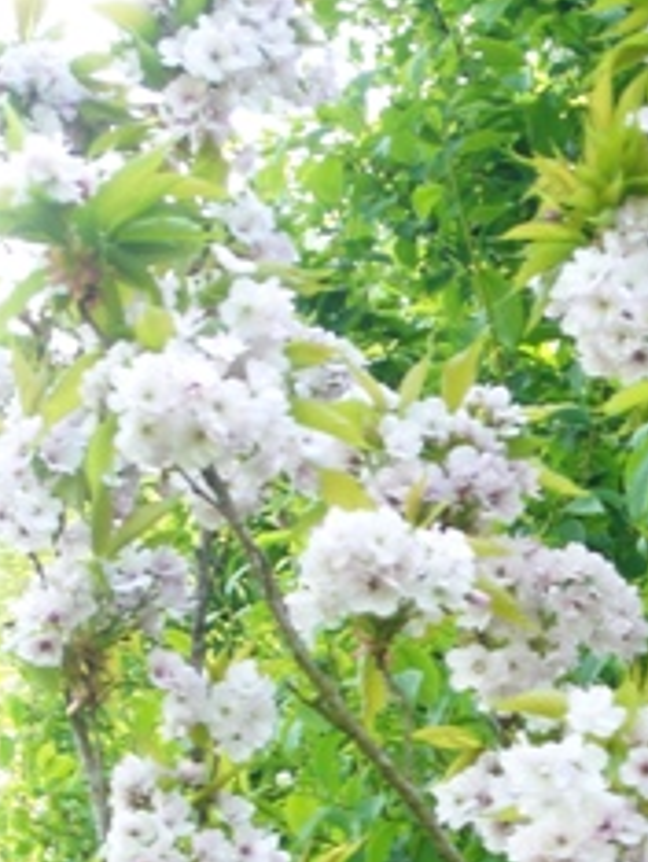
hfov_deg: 8.5
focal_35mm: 174
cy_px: 770
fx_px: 4335
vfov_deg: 11.3
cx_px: 703
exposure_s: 1/80
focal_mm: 14.2
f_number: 4
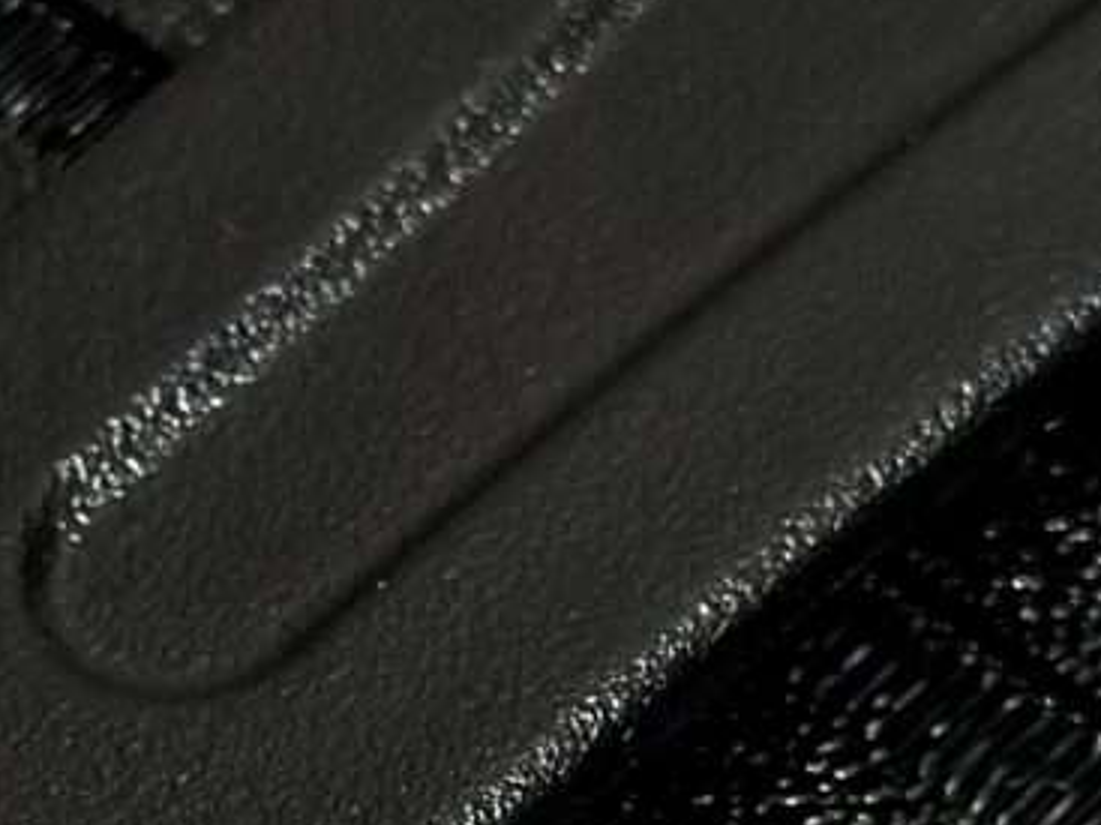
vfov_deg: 5.5
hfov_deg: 7.4
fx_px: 8521
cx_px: 354
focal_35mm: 268
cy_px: 843
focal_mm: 6.86
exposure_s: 1/100
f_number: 1.78
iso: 80
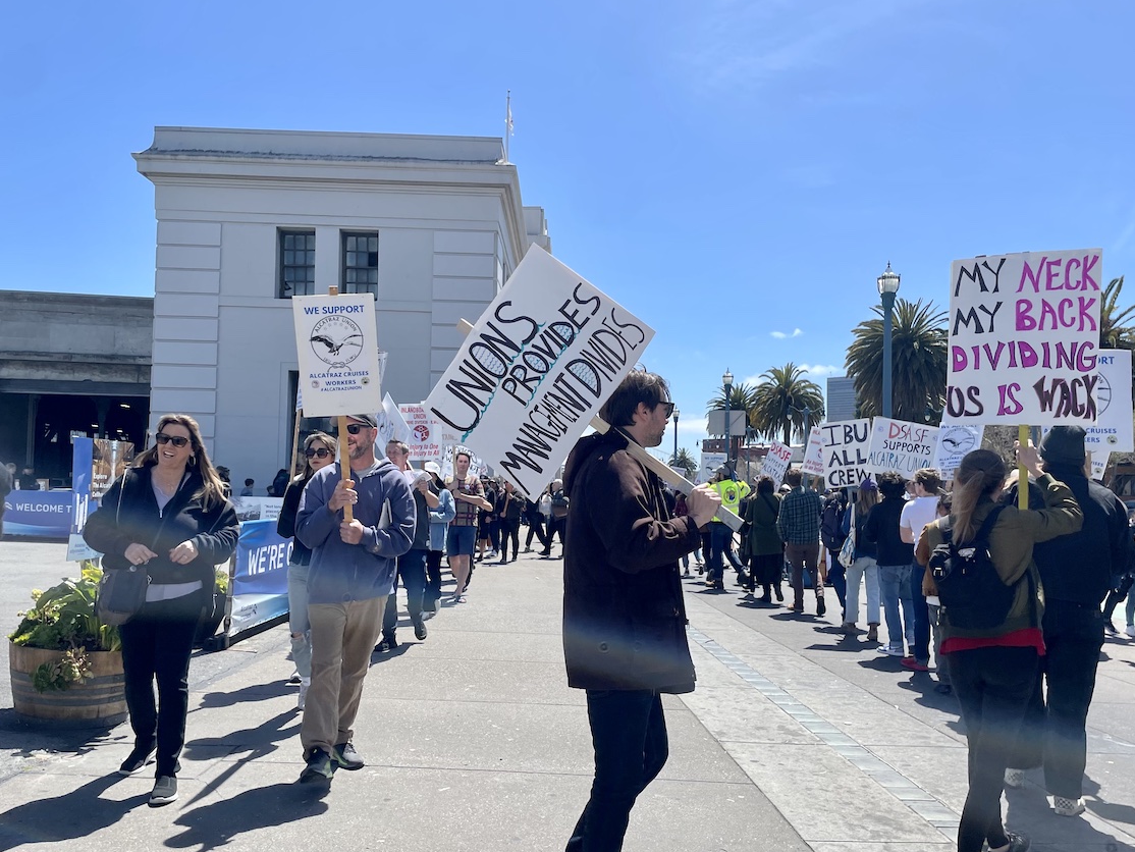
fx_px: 918
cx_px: 562
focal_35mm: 28
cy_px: 449
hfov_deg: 63.4
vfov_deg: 49.7
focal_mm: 4.2
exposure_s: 1/3205
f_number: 1.6
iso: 32
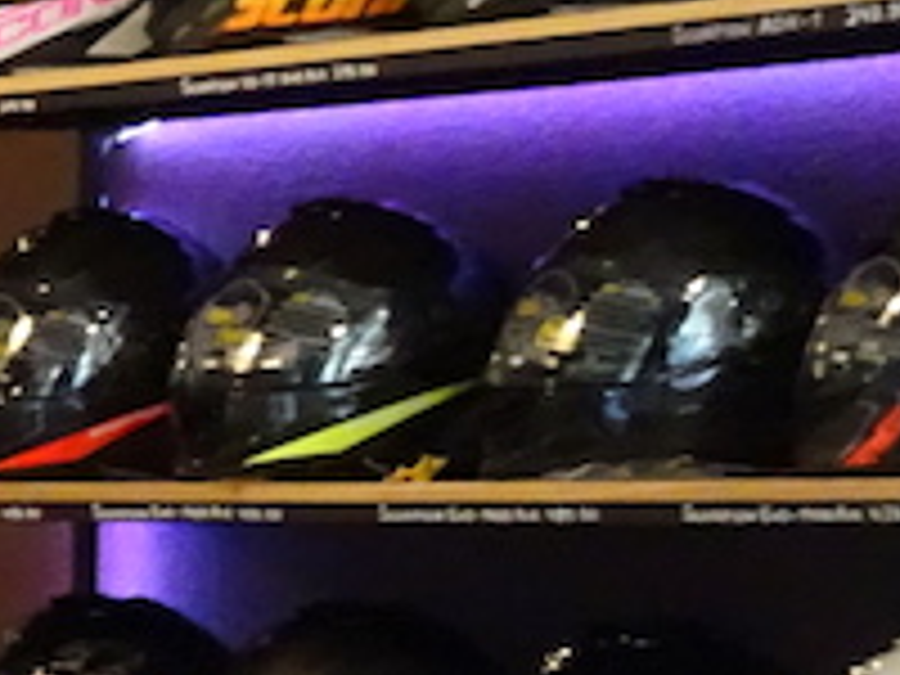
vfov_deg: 9.4
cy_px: 848
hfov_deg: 9.8
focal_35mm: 156
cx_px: -1773
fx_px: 4056
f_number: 3.5
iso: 800
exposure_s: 1/30
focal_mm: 4.1
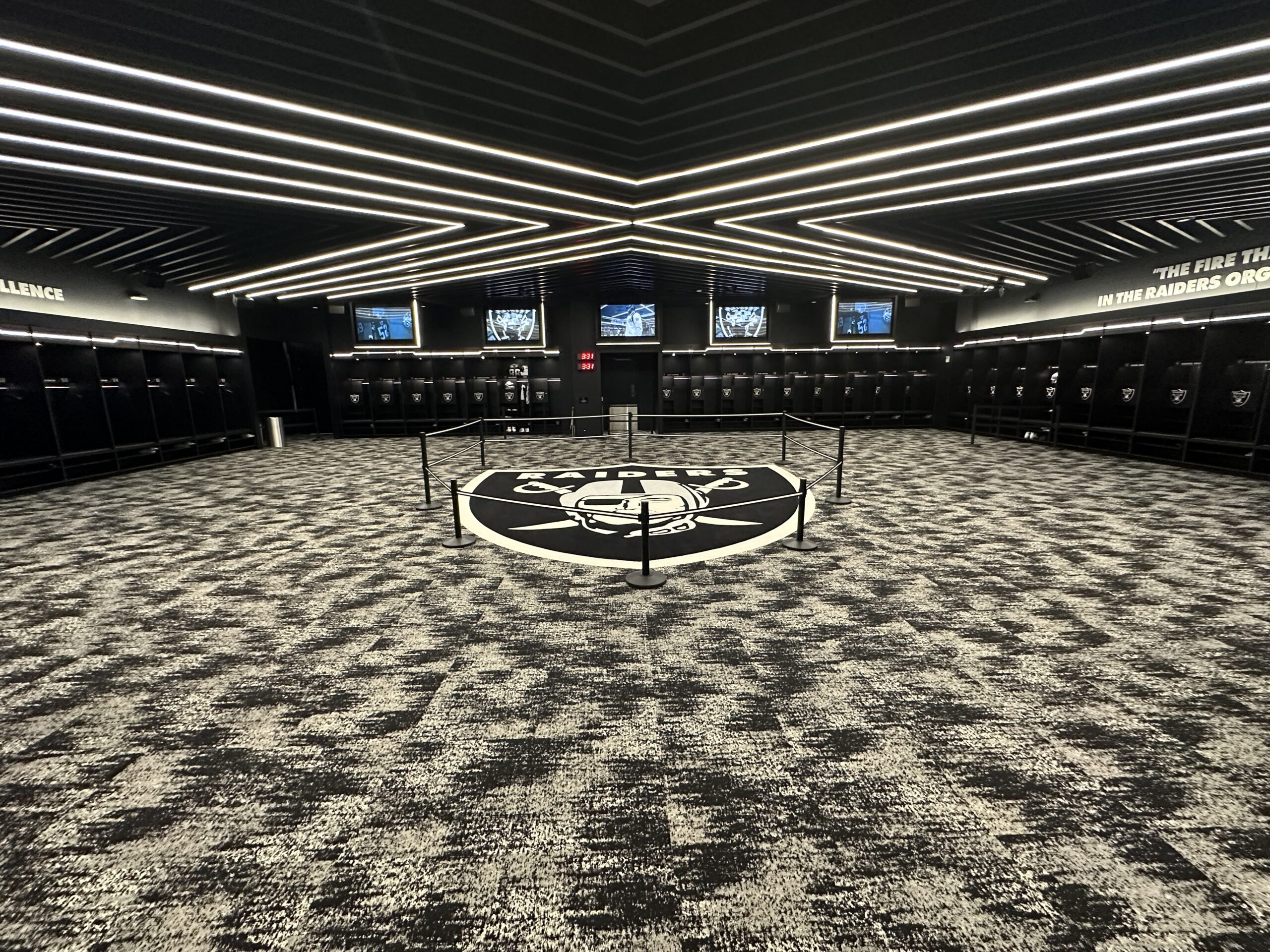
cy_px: 476
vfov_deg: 85.7
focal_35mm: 14
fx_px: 514
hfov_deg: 102.1
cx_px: 635
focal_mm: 2.22
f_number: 2.2
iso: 500
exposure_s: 1/60
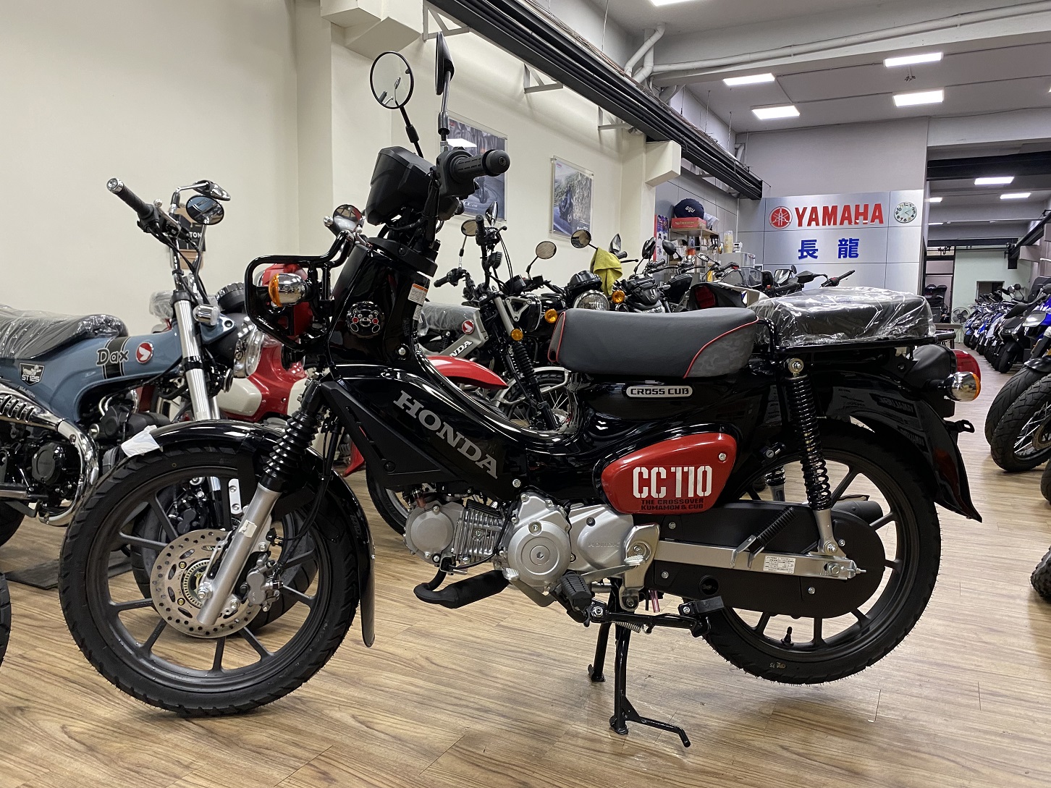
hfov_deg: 67.3
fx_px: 789
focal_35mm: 26
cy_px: 394
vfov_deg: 53.1
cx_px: 526
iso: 200
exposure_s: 1/60
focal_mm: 4.25
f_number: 1.8
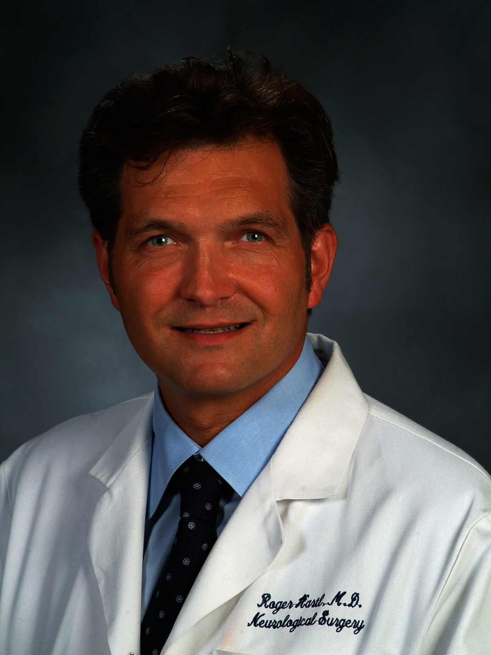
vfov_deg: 13.0
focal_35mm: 152
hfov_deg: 9.8
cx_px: 230
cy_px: 355
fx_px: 2875
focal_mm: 84
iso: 100
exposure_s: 1/90
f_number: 8
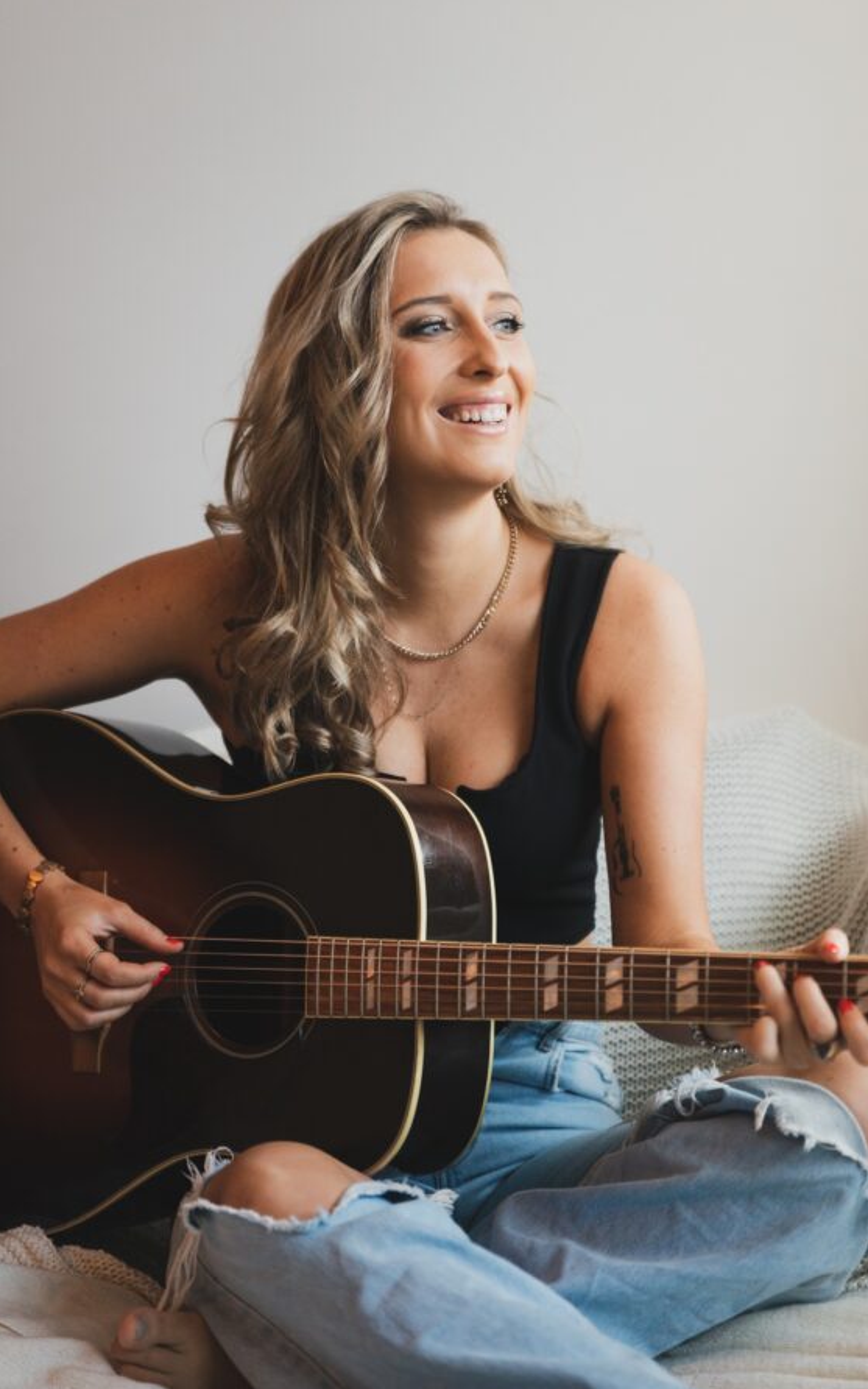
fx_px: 2725
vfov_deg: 28.6
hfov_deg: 18.1
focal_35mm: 72
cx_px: 441
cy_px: 693
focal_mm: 70
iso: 1250
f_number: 2.8
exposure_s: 1/320
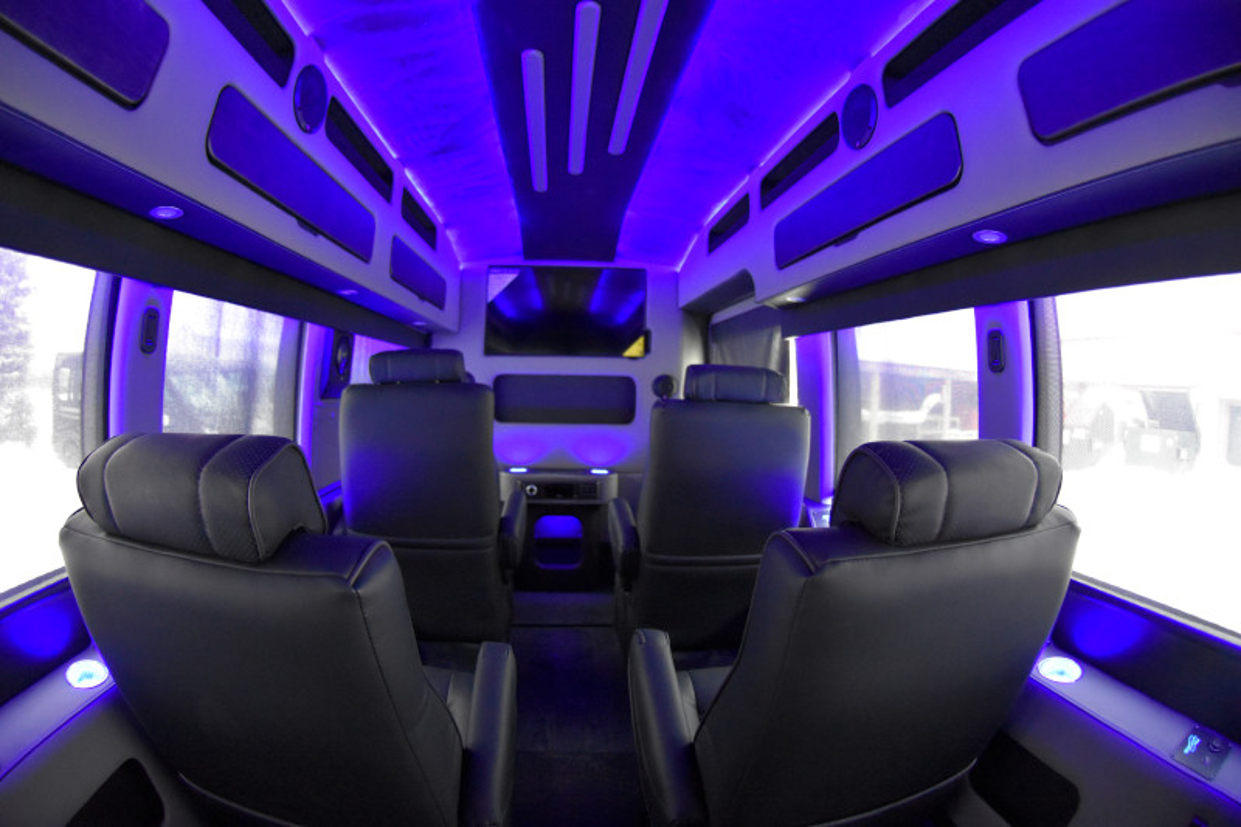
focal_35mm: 16
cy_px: 414
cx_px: 620
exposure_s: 1/60
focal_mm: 10.5
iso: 4000
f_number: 2.8
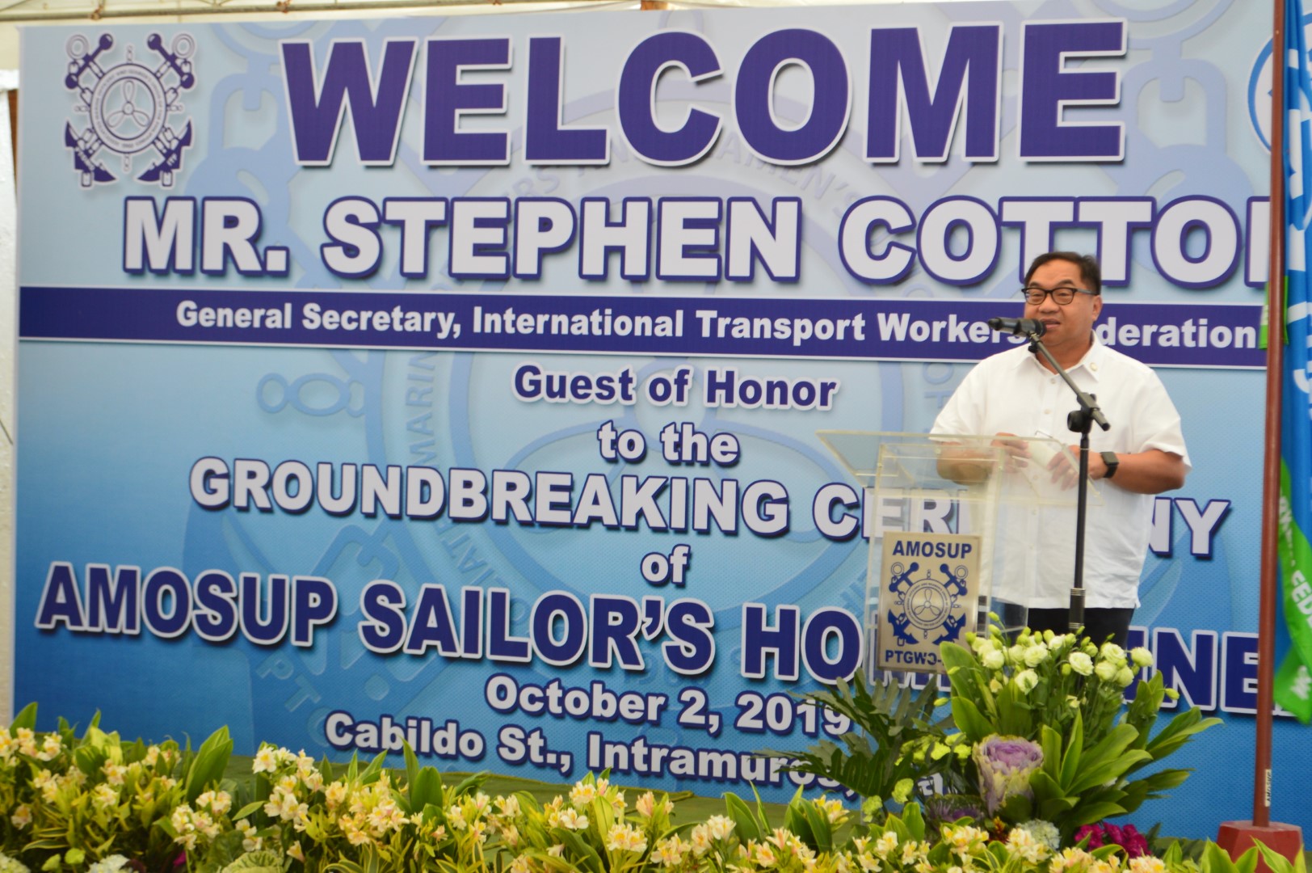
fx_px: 2622
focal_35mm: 72
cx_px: 656
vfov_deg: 18.9
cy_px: 436
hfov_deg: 28.1
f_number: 7.1
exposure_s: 1/25
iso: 400
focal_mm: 48
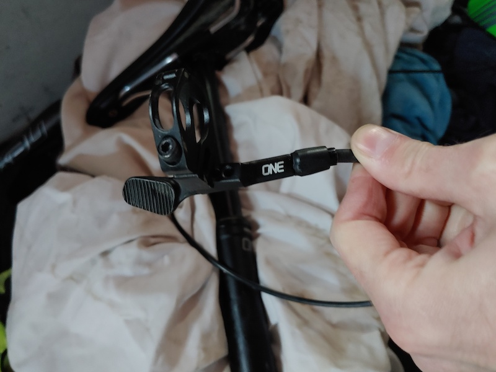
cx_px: 248
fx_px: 358
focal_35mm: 25
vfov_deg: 54.9
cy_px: 186
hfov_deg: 69.4
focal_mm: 4.23
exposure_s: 1/30
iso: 550
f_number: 1.5
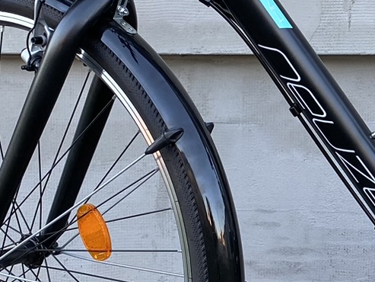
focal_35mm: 108
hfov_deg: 17.0
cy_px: 114
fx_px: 1170
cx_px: 501
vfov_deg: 13.7
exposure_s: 1/121
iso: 64
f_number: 1.8
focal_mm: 4.25
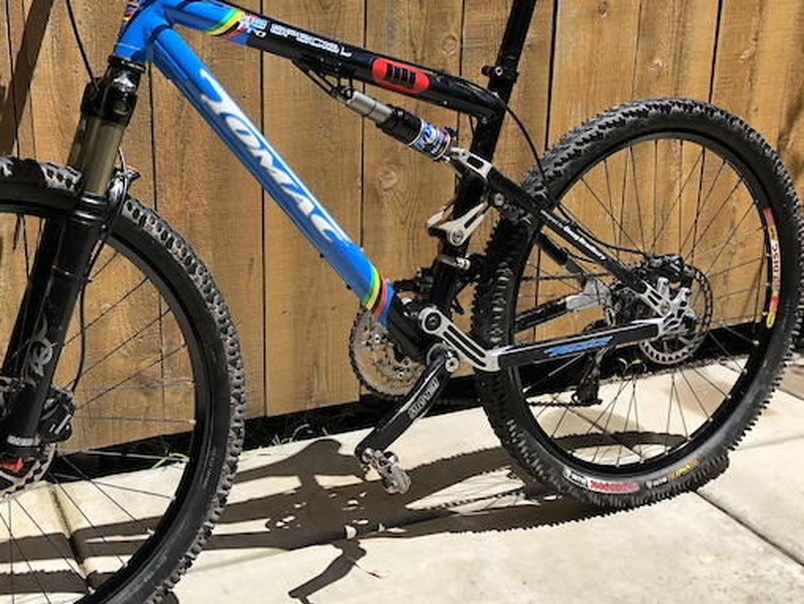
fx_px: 1022
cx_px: 227
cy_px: 209
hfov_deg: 42.0
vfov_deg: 32.7
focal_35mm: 44
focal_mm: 4
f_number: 1.8
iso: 20
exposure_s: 1/827
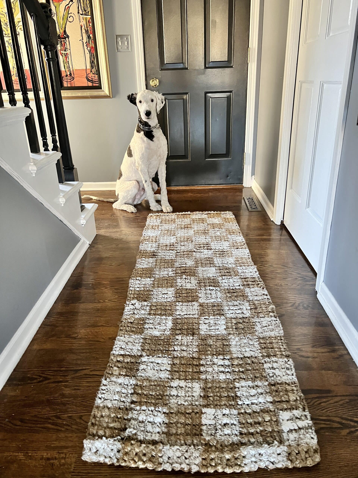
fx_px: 359
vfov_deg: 67.3
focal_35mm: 26
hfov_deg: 53.1
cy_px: 239
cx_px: 179
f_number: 1.5
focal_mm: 5.7
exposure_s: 1/60
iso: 400
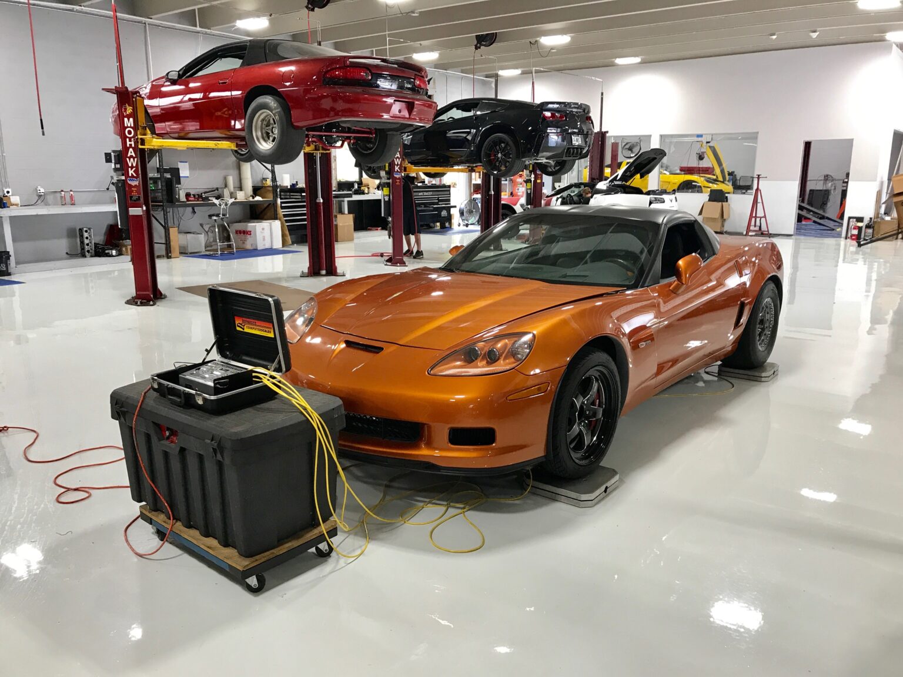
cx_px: 452
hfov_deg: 63.4
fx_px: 730
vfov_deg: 49.7
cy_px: 338
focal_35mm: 28
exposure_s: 1/24
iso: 40
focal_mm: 3.99
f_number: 1.8
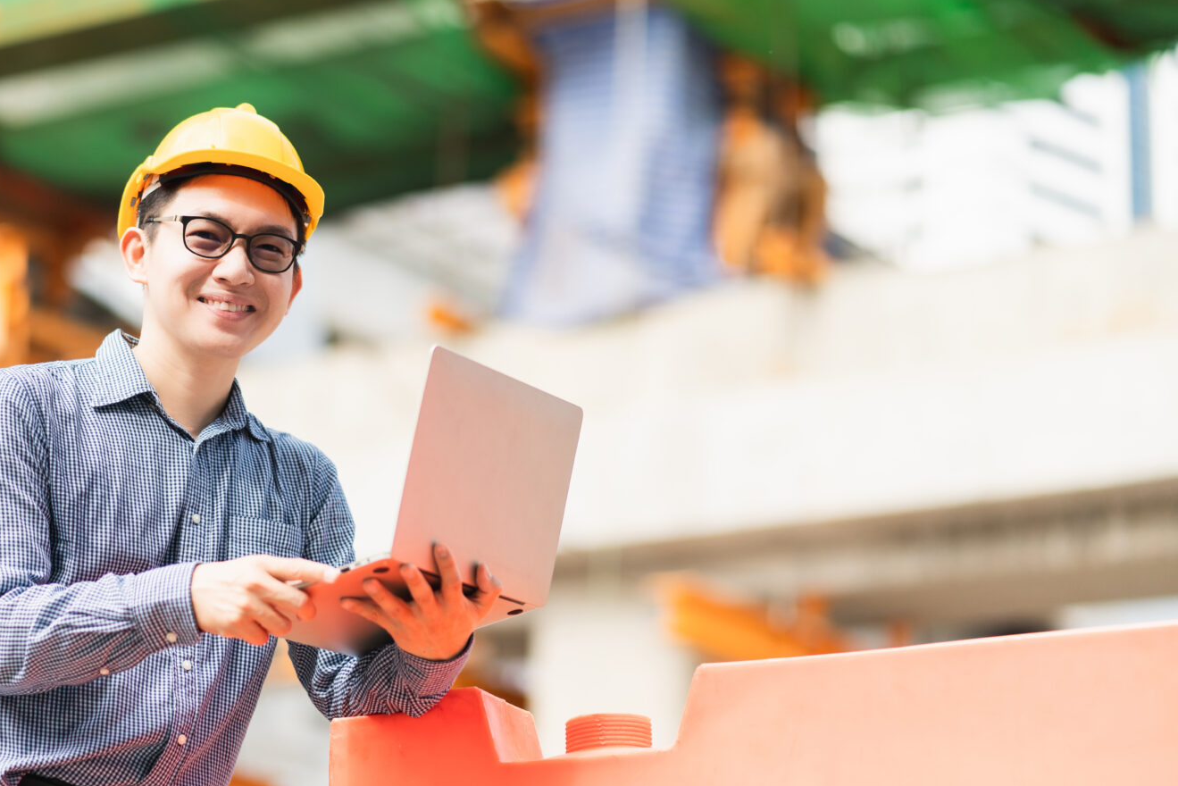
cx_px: 506
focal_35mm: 99
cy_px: 433
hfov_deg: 20.6
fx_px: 3240
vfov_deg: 13.8
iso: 250
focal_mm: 85
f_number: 1.8
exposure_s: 1/2000
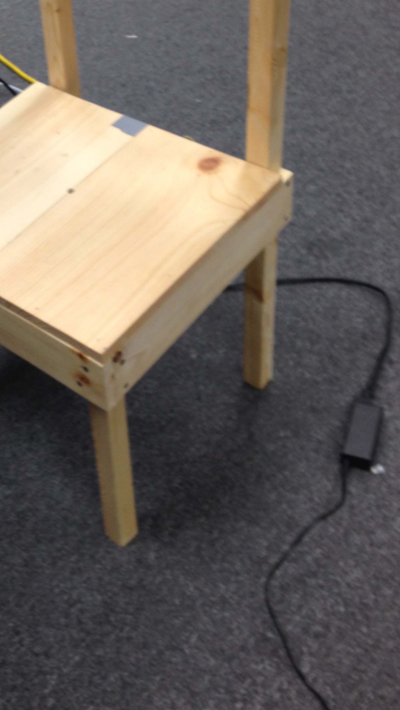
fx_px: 1037
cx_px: 48
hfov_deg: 21.4
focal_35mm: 55
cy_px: 243
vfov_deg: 37.5
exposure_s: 1/20
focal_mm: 4.28
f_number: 2.4
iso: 50
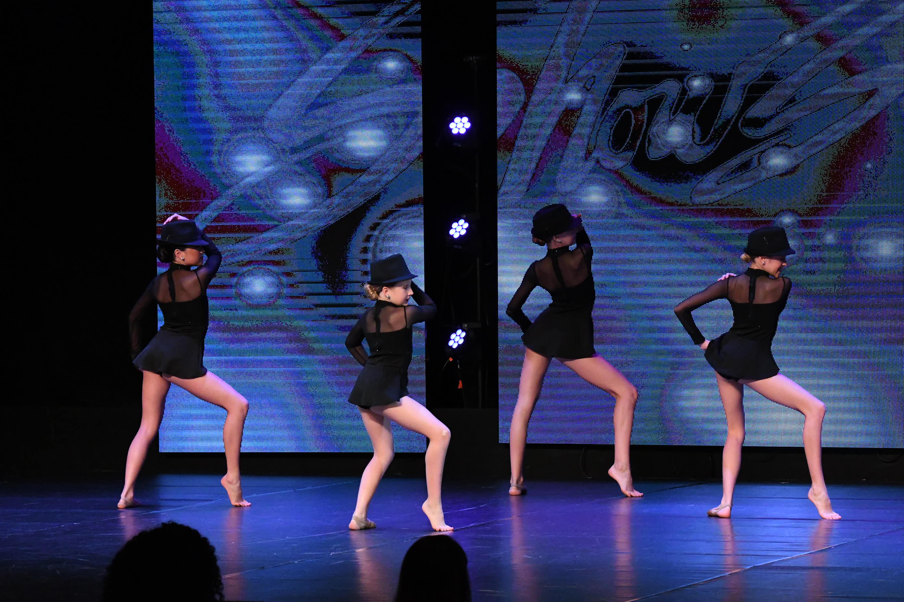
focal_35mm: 165
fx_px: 4143
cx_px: 452
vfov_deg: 8.3
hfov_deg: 12.5
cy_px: 301
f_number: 7.1
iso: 8000
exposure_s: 1/800
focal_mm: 110
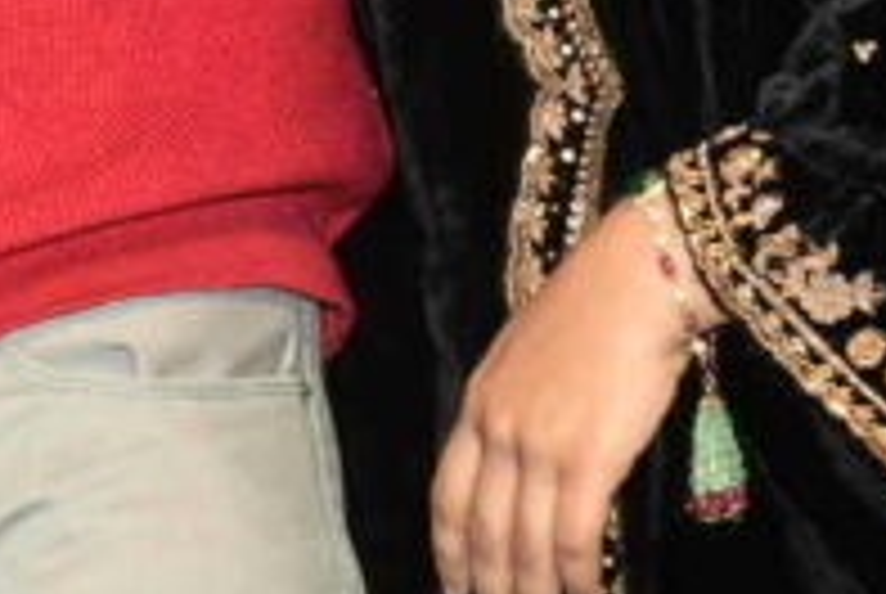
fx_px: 14074
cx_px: -342
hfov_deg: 3.6
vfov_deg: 2.4
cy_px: -587
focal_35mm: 571
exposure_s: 1/125
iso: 1600
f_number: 10
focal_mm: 110
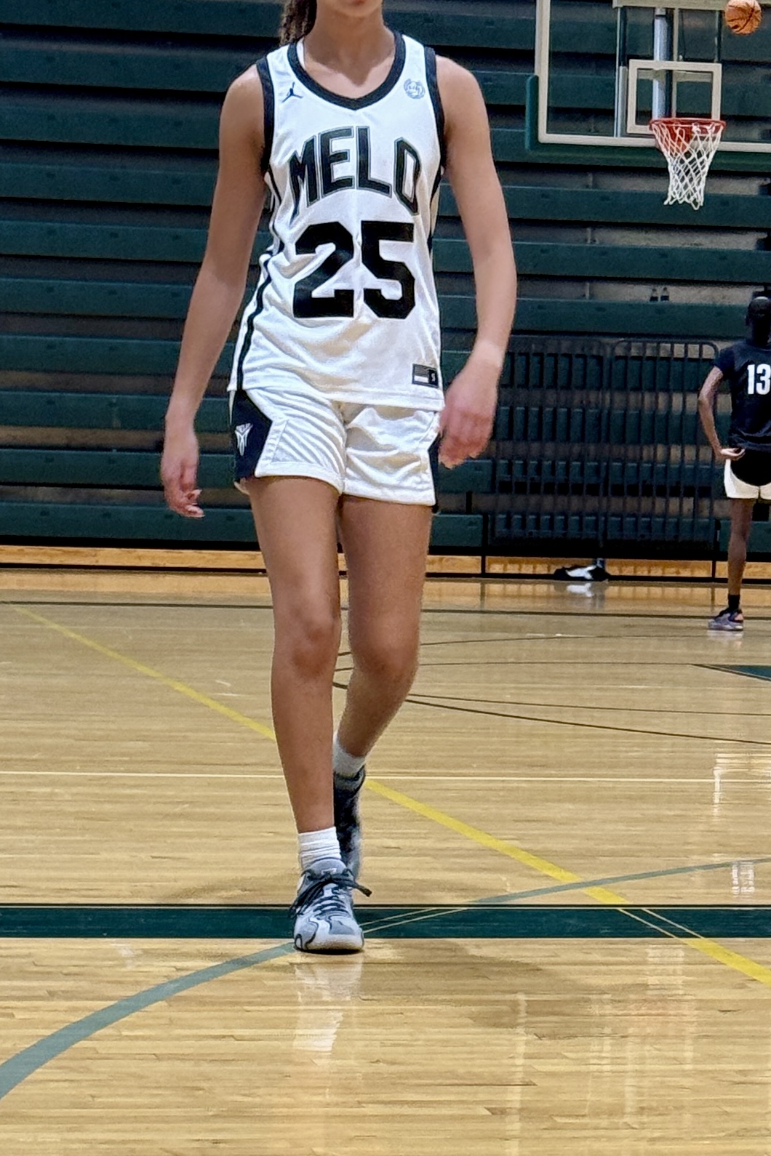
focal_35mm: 68
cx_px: 400
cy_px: 398
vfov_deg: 29.5
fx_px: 2184
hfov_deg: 20.0
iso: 125
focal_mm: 6.76
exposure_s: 1/60
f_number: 1.78
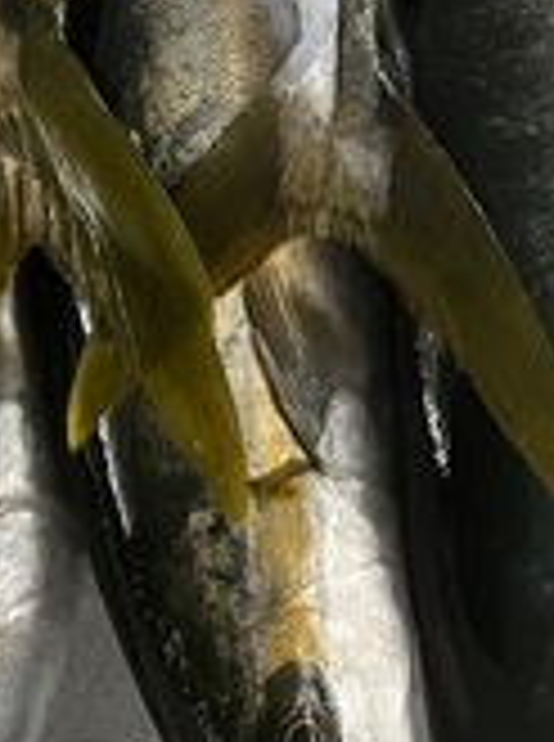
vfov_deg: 22.7
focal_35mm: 79
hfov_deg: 18.2
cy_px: -162
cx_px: 34
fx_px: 1692
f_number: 1.5
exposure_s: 1/79
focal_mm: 5.7
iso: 125
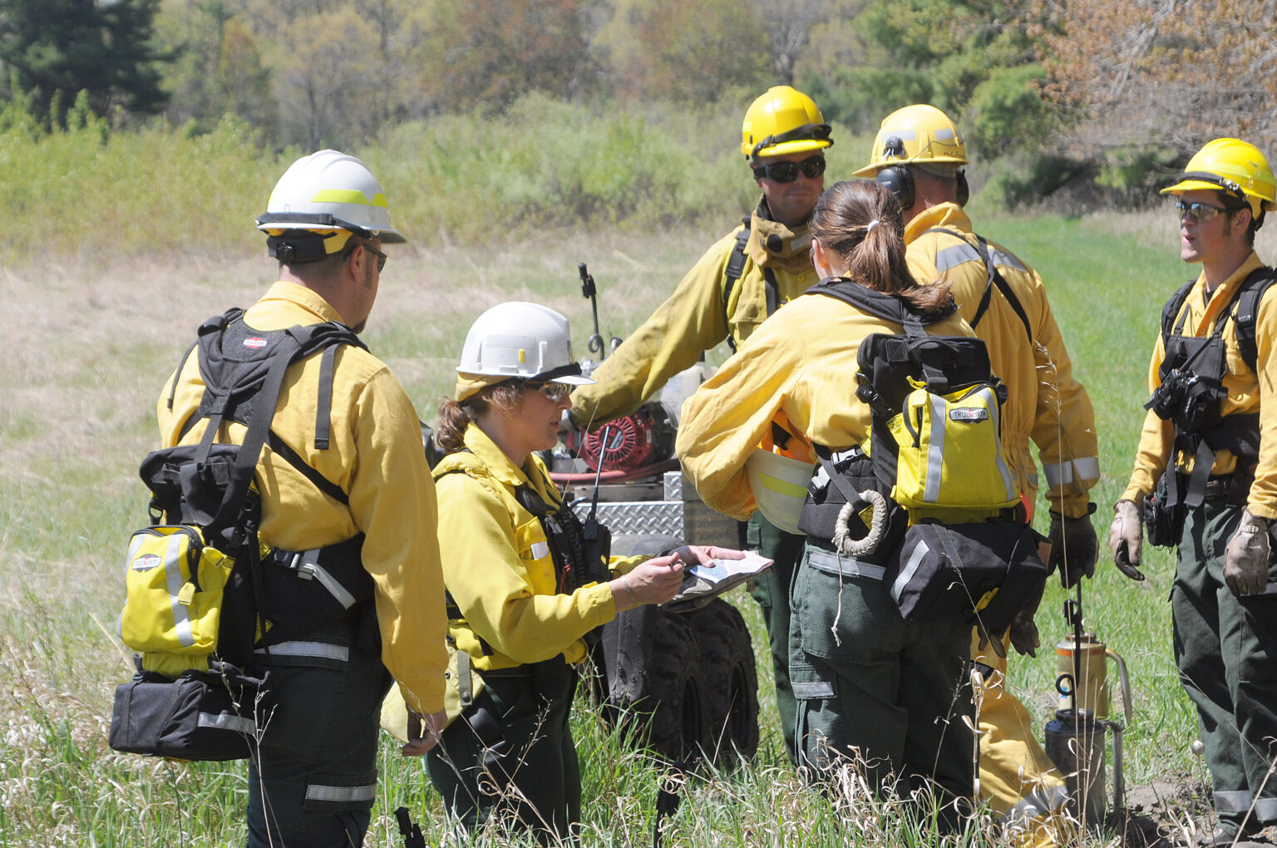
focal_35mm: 165
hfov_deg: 12.5
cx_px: 638
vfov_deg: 8.3
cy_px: 424
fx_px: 5845
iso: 200
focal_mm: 110
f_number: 11
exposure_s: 1/250
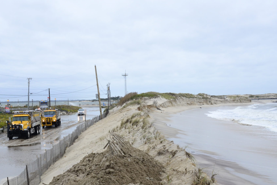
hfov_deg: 39.1
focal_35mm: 50
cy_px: 120
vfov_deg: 26.9
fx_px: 385
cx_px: 91
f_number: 8
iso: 800
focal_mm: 22
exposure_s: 1/250
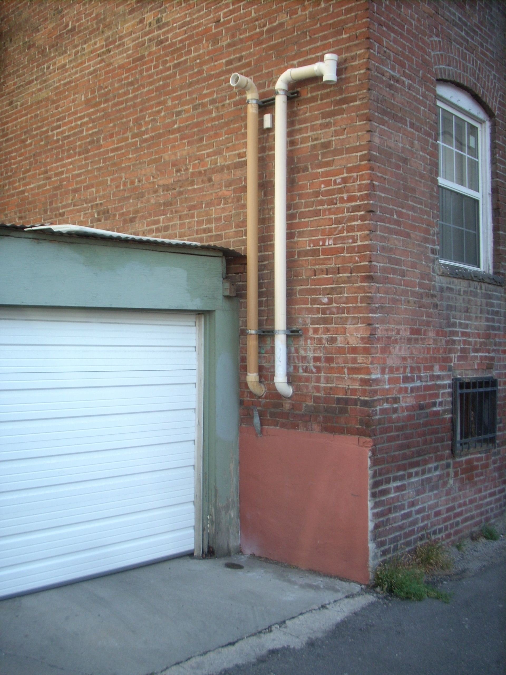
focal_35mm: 37
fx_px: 721
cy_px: 338
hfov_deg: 38.7
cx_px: 253
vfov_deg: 50.1
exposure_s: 1/125
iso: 64
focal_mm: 6.2
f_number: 2.8
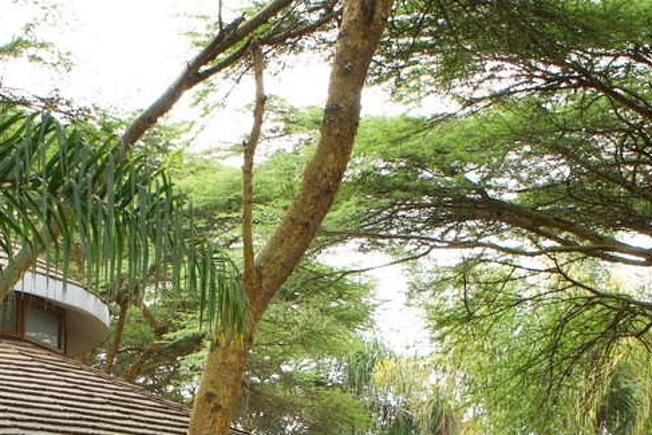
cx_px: 166
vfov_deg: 14.5
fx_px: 1667
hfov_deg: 21.9
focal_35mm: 92
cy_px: 500
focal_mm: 28
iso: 100
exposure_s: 1/20
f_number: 8
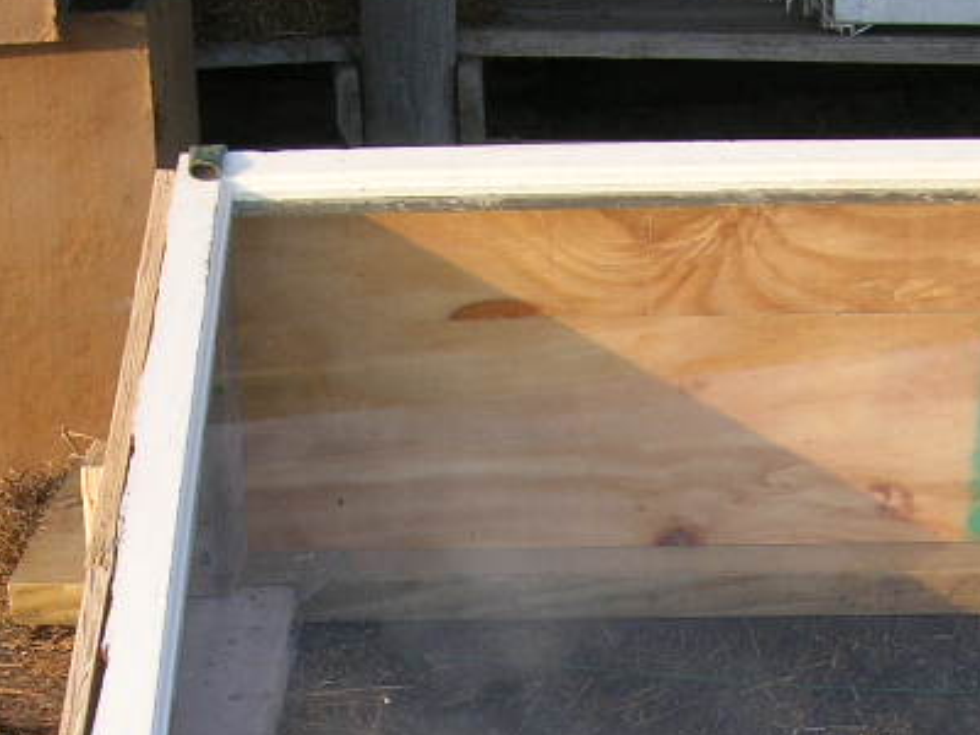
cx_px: 561
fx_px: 2463
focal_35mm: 87
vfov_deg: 16.8
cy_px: 649
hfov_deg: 22.5
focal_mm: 5.7
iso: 50
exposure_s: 1/76.5
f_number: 4.9
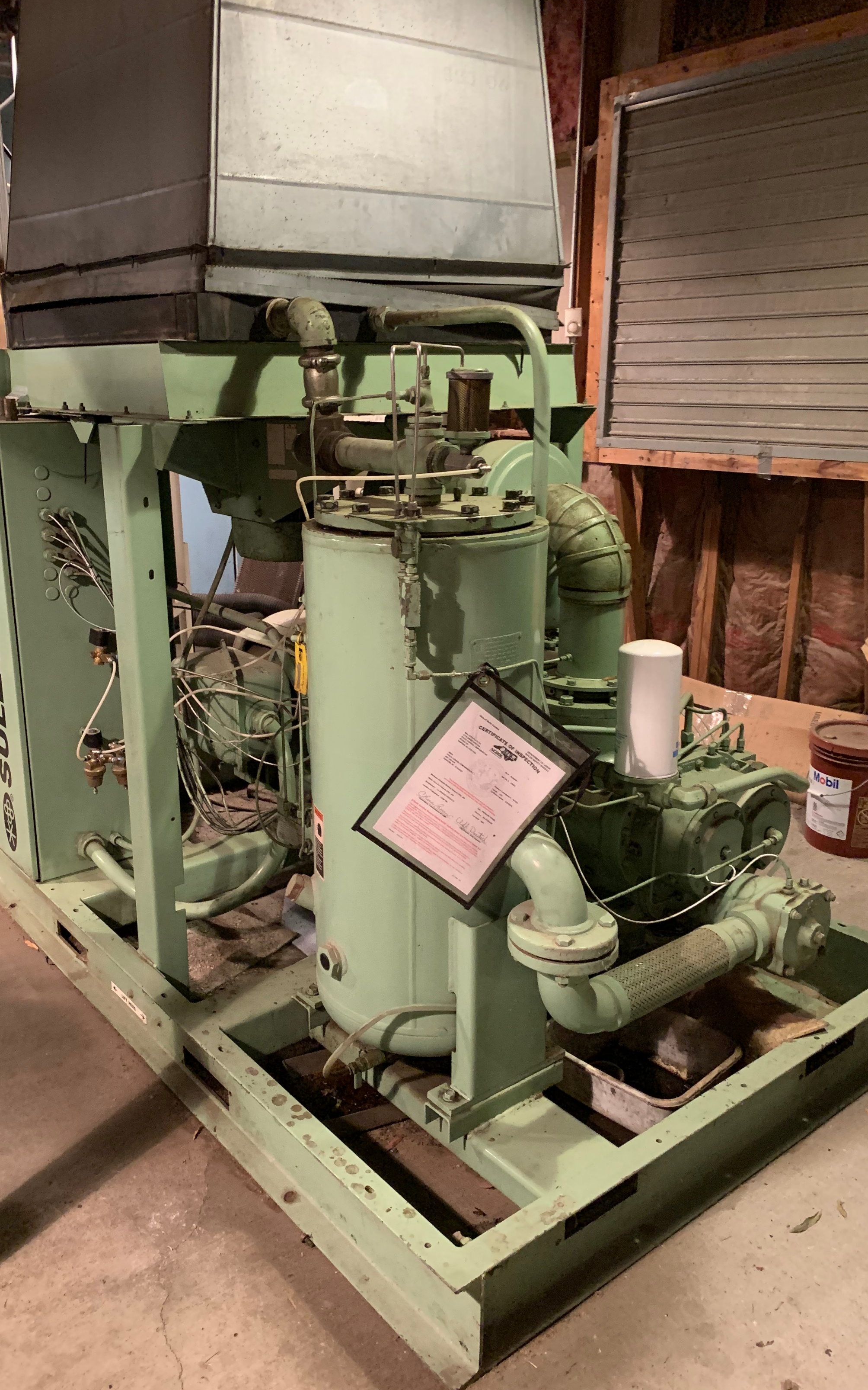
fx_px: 1060
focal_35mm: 28
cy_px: 703
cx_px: 391
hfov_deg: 44.5
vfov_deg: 66.5
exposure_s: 1/30
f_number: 1.8
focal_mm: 4.25
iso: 640
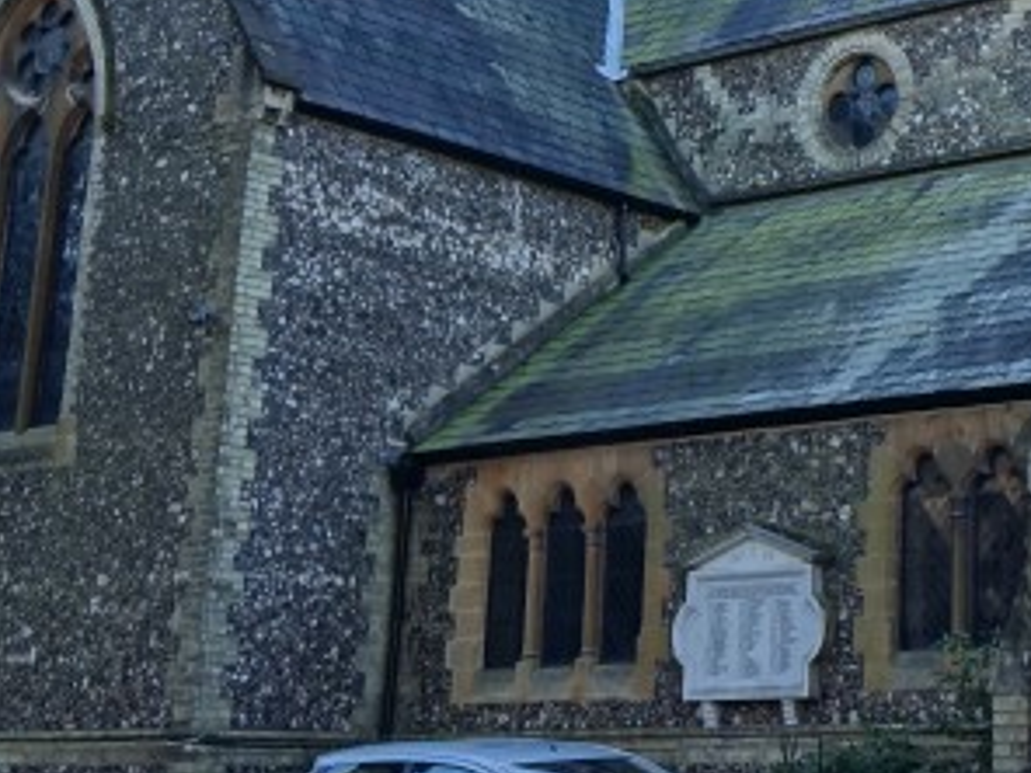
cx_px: 989
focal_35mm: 78
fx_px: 2323
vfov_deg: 18.5
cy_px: 50
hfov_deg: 24.1
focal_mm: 8.8
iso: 125
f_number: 4
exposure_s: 1/80
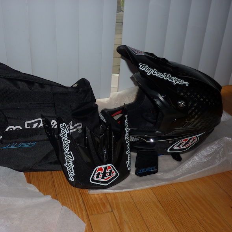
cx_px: 76
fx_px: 273
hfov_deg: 45.3
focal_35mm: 36
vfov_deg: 46.0
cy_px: 118
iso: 80
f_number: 3.4
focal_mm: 5
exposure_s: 1/30
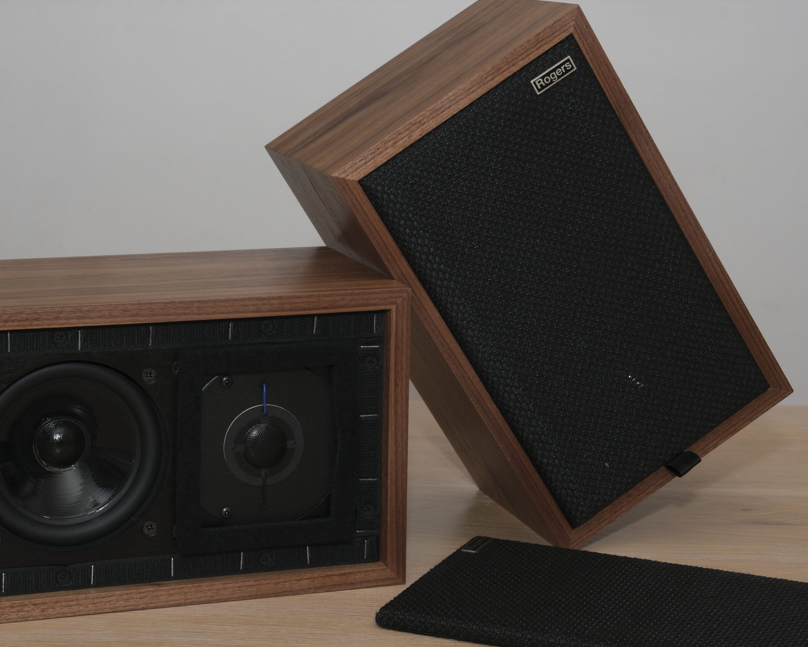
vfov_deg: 18.9
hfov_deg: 23.5
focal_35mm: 81
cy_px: 326
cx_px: 318
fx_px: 1937
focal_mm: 47
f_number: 11
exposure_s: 1/50
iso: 800
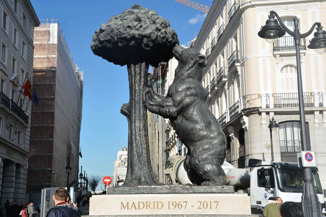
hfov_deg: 41.1
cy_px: 108
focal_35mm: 48
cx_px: 163
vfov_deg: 28.1
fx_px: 435
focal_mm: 32
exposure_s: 1/320
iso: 100
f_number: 8
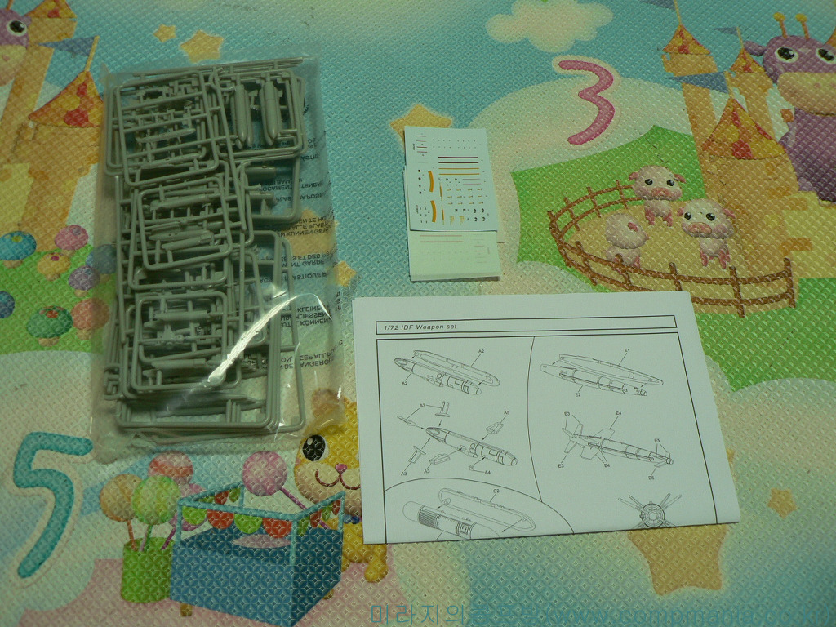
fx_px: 869
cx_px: 418
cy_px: 314
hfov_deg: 51.4
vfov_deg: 39.7
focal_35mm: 36
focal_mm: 6
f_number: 2.8
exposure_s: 1/30
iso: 100
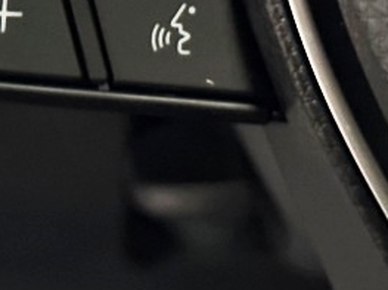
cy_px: -258
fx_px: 2095
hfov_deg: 10.5
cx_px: -19
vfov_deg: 7.7
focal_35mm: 187
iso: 640
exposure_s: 1/24
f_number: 1.78
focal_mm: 6.86
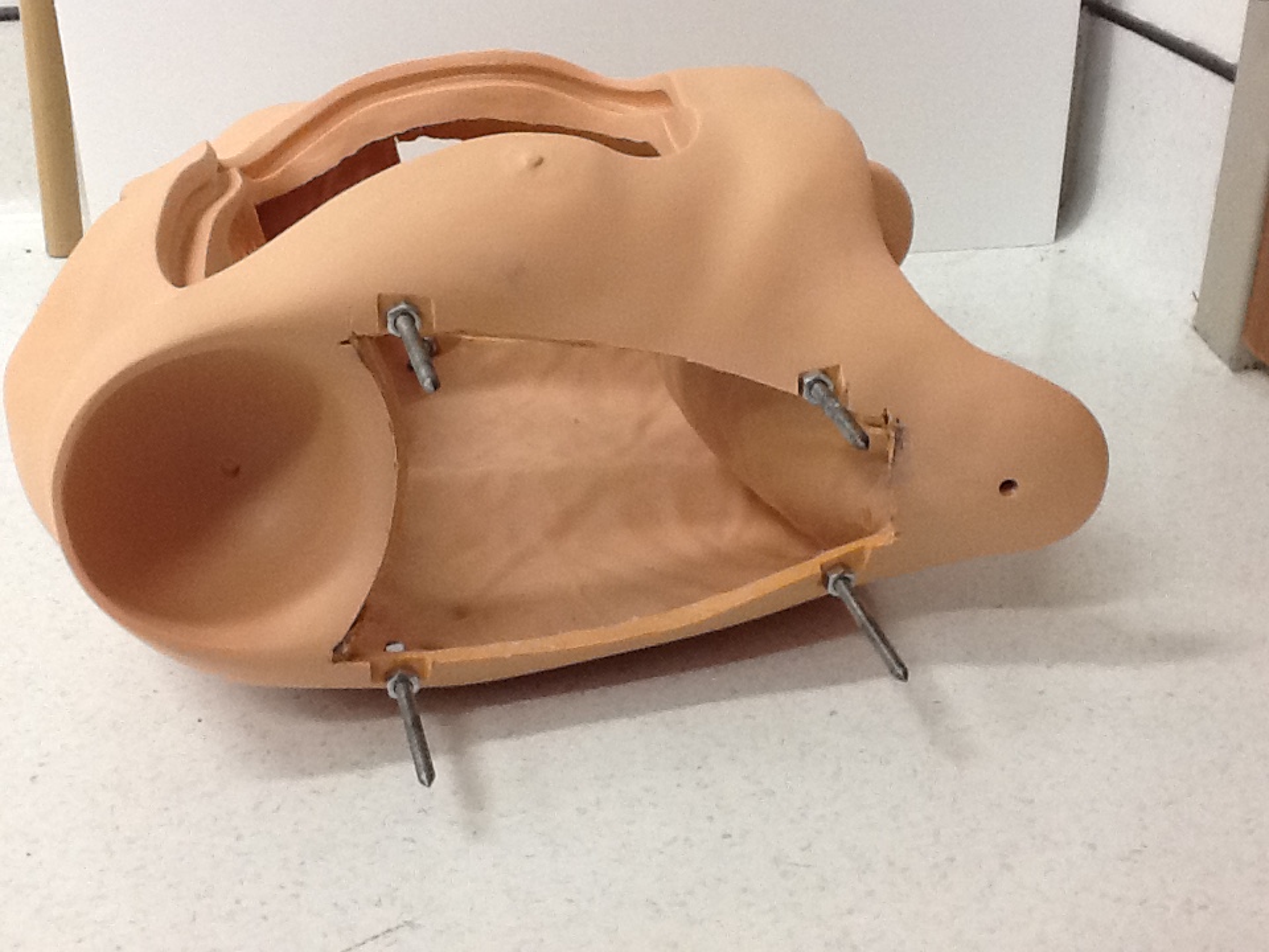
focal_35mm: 44
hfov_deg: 42.9
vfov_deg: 32.9
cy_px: 476
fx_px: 1613
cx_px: 634
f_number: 2.4
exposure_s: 1/30
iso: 100
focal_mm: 2.03
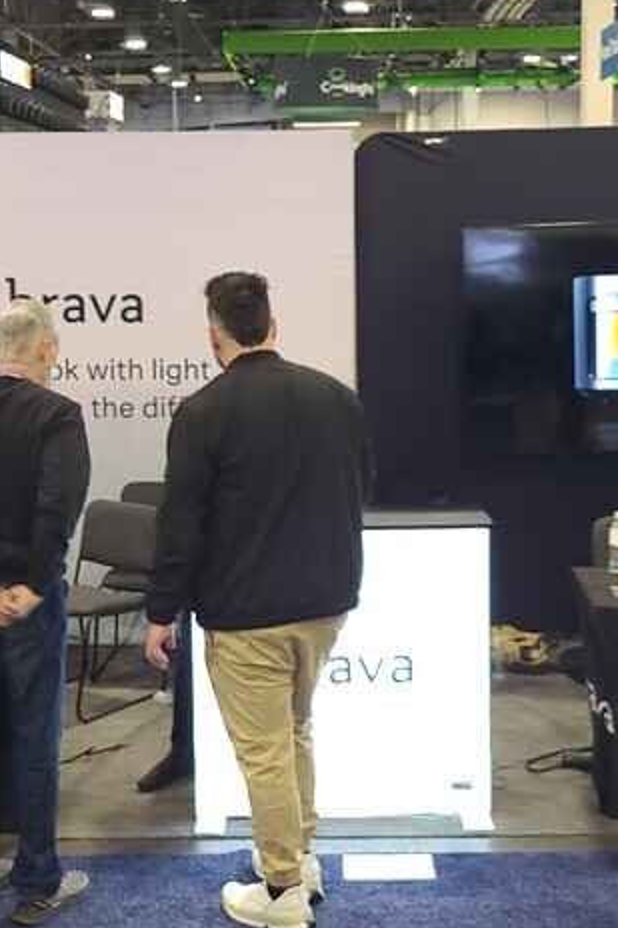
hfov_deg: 24.2
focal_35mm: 56
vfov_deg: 35.6
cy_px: 438
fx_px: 1443
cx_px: 316
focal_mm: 5.4
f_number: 1.8
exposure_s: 1/40
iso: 320
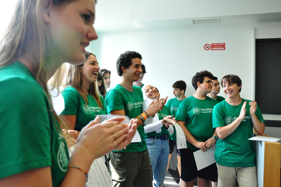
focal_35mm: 28
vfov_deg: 46.4
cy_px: 91
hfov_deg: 65.5
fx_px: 219
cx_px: 138
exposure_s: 1/100
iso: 2000
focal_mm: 18
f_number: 5.6
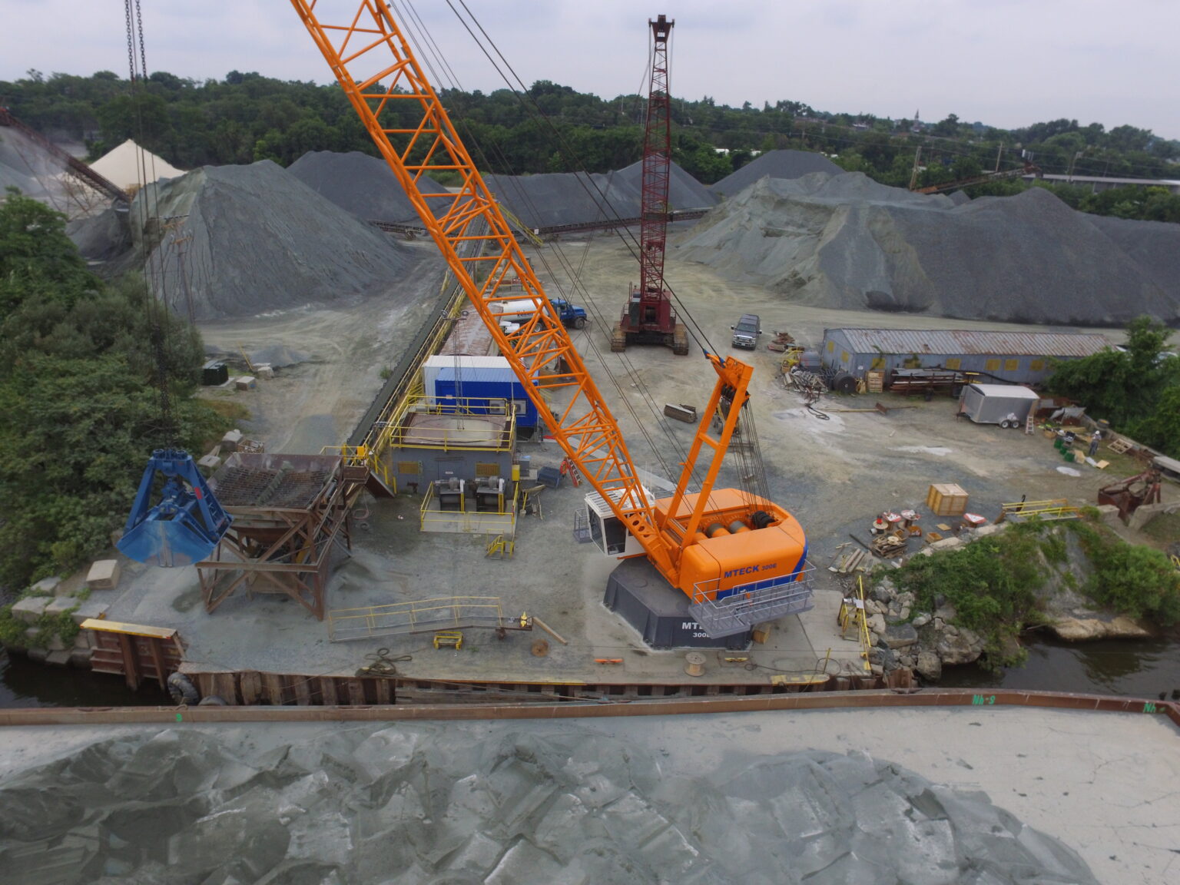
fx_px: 682
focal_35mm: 20
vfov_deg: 66.0
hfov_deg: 81.7
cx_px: 590
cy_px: 442
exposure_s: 1/955
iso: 100
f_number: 2.8
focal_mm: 3.61
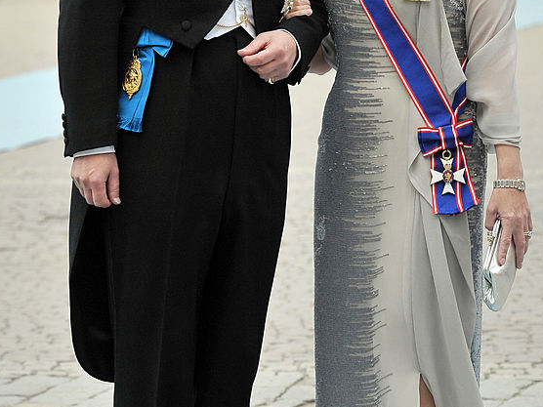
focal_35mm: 239
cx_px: 277
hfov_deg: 8.3
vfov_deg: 6.2
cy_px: 164
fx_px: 3749
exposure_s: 1/800
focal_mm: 135
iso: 640
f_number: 7.1
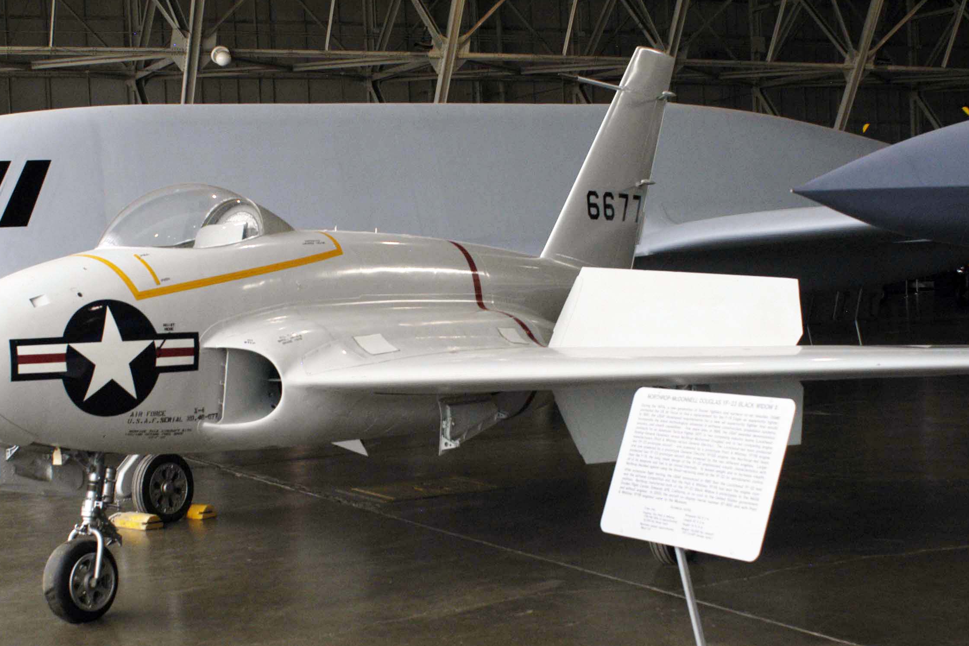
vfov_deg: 24.6
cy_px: 384
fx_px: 1480
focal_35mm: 55
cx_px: 448
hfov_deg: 36.2
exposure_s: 1/125
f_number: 5.6
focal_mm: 28
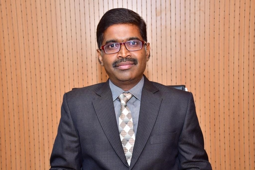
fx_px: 446
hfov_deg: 31.9
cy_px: 85
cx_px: 128
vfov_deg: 21.6
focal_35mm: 63
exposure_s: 1/125
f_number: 6.3
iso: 1000
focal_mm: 42
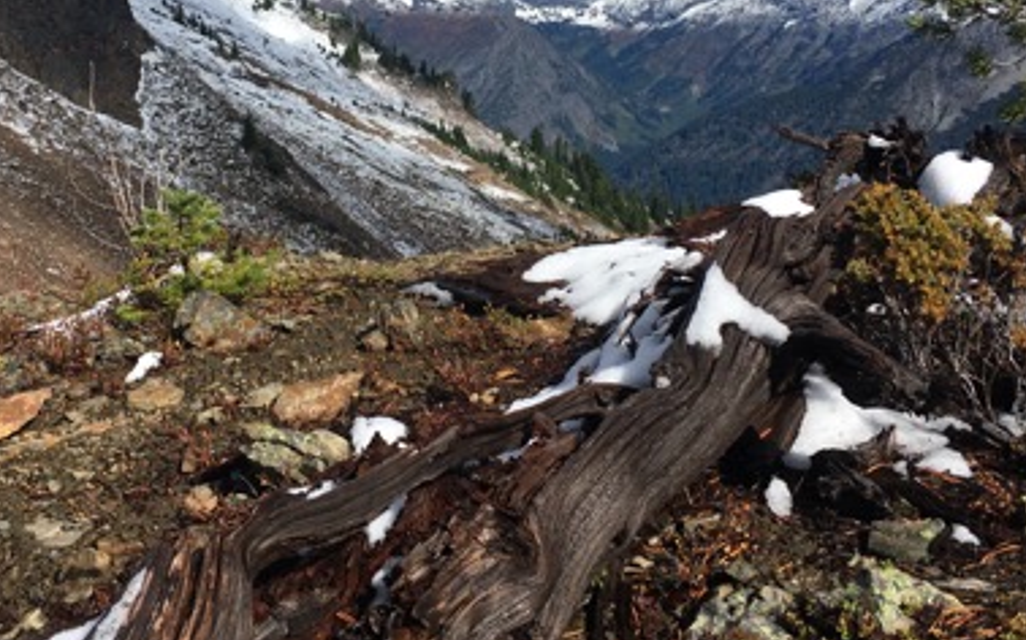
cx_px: 402
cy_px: 119
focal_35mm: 52
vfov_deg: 24.4
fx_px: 1454
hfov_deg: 38.7
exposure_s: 1/2331
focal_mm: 4.15
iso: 25
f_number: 2.2
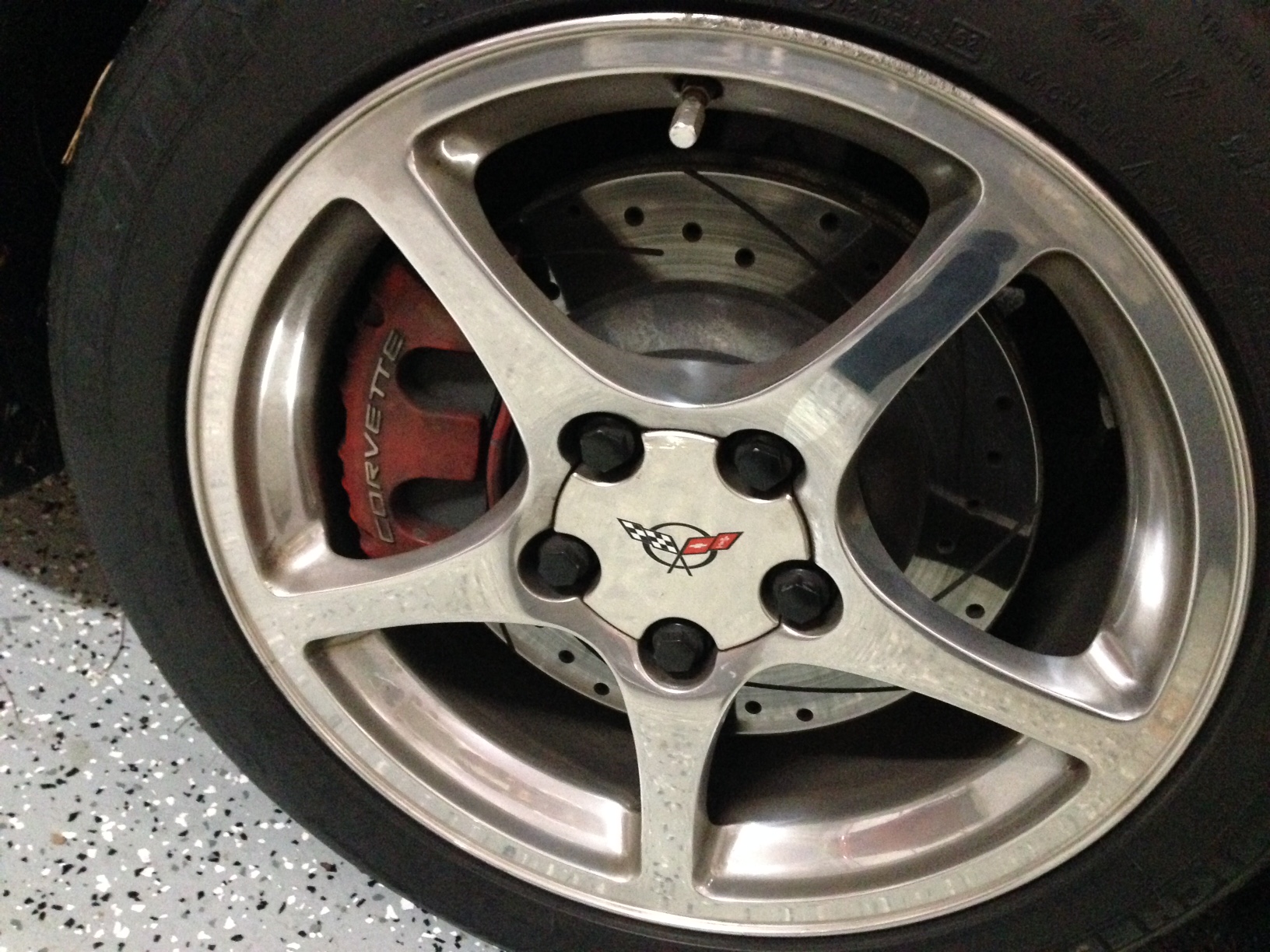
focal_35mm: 33
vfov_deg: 42.9
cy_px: 476
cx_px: 635
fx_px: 1211
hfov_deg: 55.4
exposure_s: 1/15
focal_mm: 4.12
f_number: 2.4
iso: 800
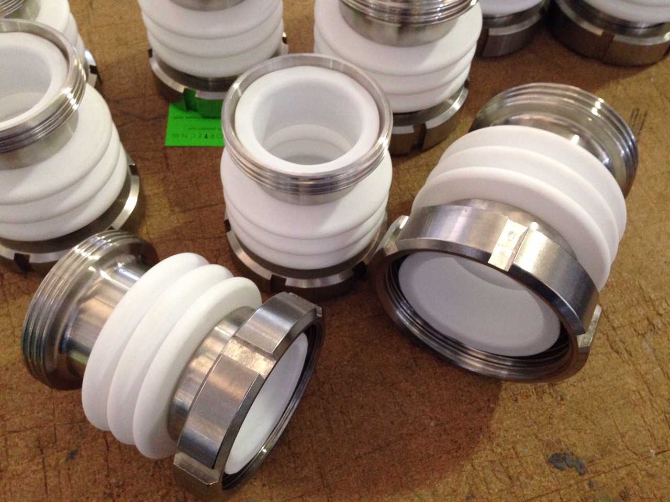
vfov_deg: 42.9
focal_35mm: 33
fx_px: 639
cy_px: 251
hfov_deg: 55.4
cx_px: 335
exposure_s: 1/20
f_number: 2.4
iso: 250
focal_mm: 4.12
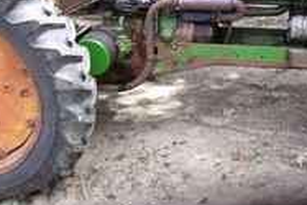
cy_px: 44
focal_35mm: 65
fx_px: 555
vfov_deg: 20.7
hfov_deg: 30.9
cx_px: 151
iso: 80
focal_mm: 5.6
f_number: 2.7
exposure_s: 1/250
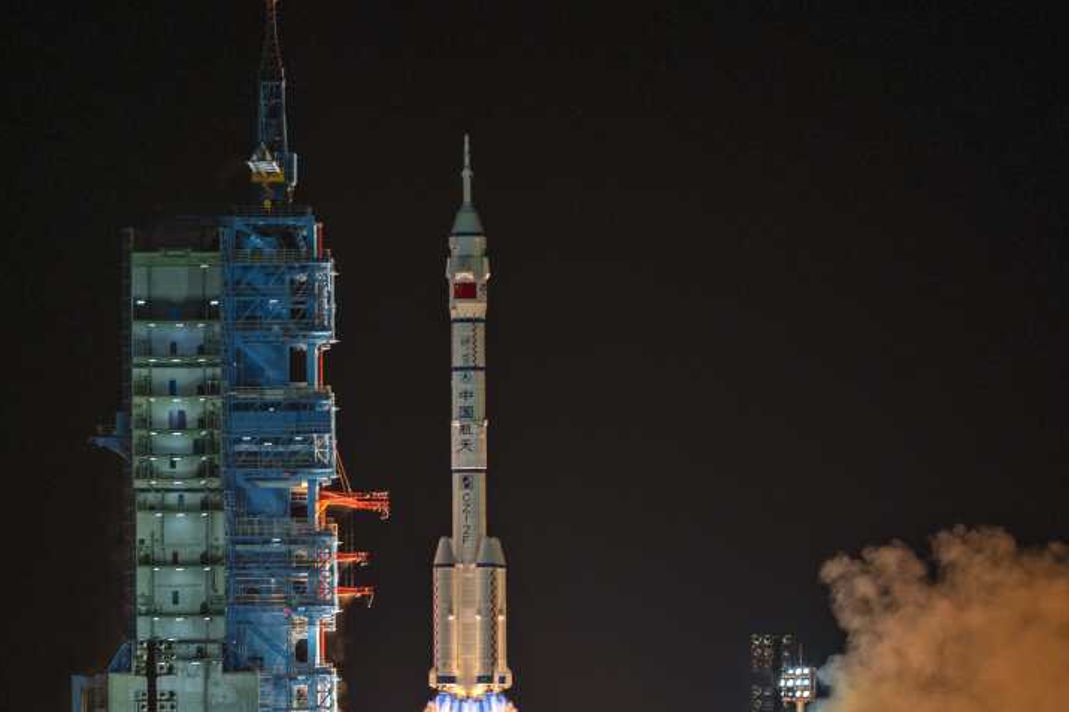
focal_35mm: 461
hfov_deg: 4.5
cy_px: 522
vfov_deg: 3.0
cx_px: 388
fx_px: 13685
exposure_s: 1/500
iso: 250
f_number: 2.8
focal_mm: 300
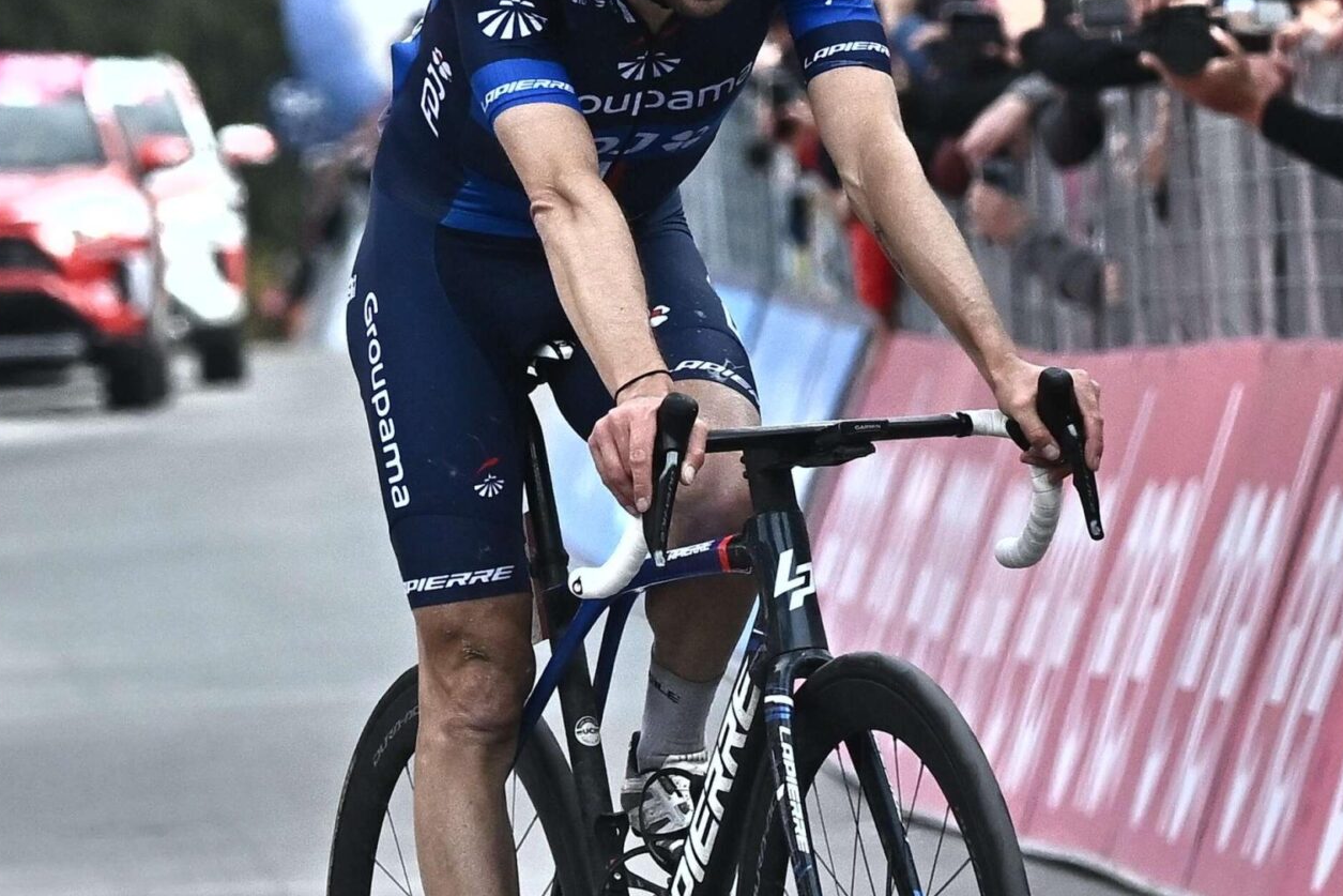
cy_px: 525
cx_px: 35
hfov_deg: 5.8
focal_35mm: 357
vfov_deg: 3.9
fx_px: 13319
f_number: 5.6
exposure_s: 1/2000
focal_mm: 175
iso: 400
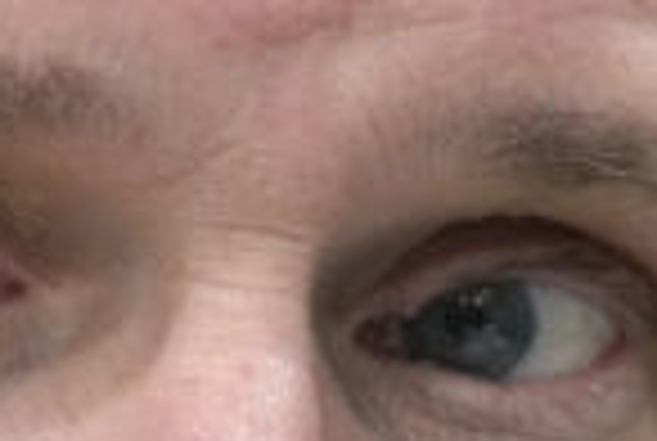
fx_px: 25565
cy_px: 421
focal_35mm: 1398
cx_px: 338
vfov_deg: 1.0
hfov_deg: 1.5
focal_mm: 200
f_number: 2.8
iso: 4000
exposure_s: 1/500
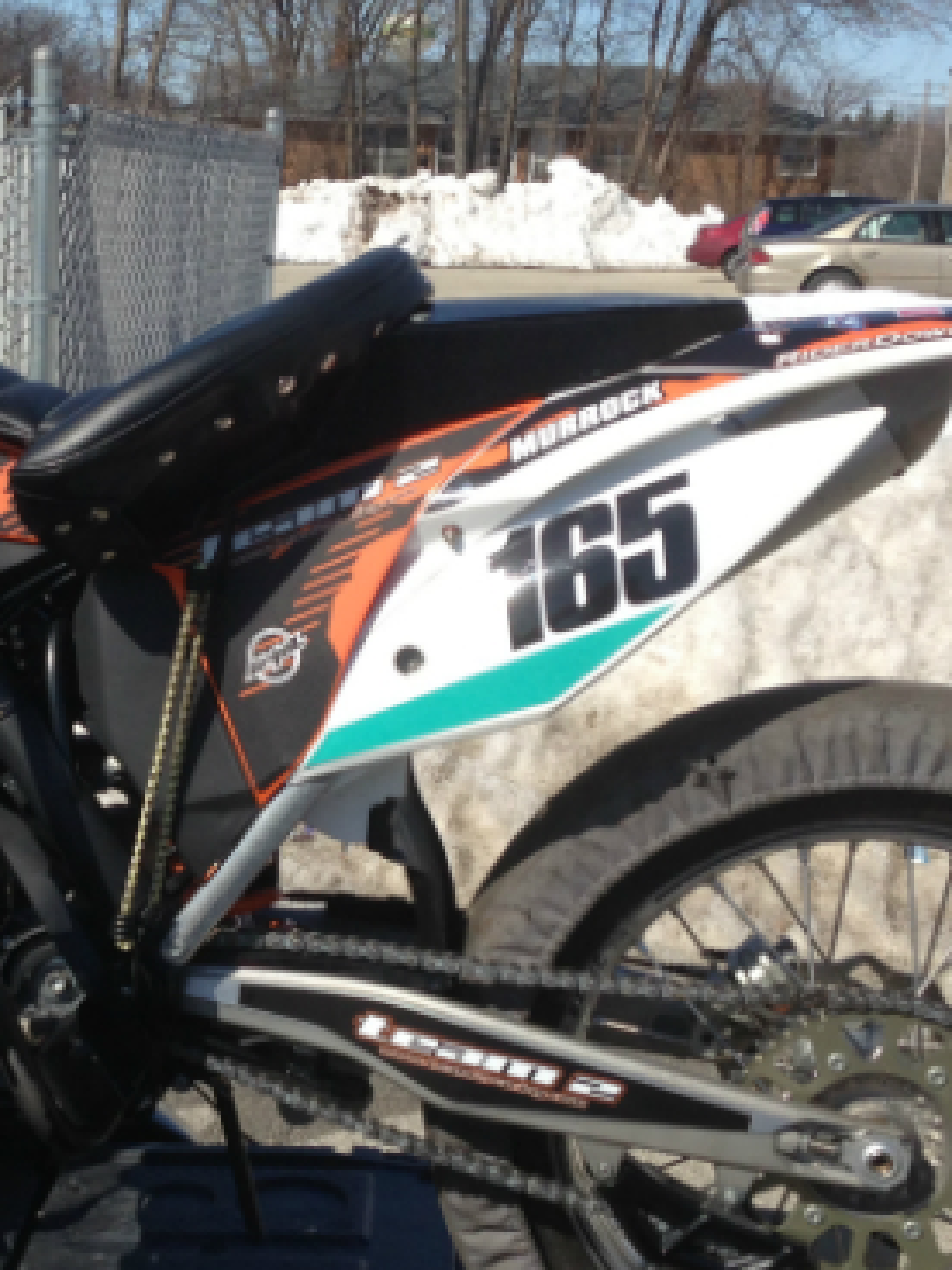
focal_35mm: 70
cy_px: 744
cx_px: 69
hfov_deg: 20.5
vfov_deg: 27.7
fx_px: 2567
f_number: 2.4
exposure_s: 1/1869
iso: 50
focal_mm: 4.13
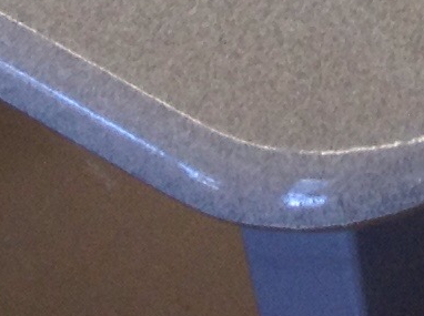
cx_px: 583
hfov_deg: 8.7
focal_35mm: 224
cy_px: -751
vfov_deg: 6.0
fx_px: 2739
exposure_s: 1/24
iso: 32
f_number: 2.4
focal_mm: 3.3
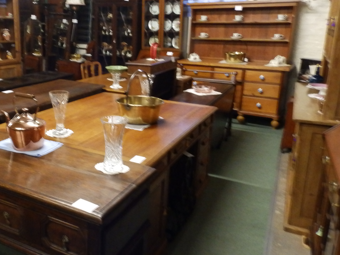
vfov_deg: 44.1
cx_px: 103
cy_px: 110
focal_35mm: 32
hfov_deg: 55.2
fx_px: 314
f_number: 3.4
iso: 800
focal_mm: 4
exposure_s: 1/10
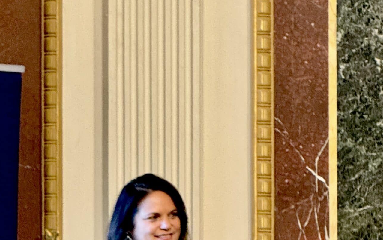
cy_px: 249
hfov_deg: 8.2
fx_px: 2662
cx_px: 138
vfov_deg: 5.1
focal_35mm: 255
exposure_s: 1/60
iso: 500
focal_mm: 15.66
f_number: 2.8
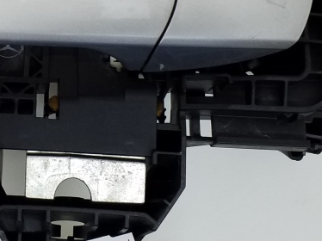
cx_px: 9
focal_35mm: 74
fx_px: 688
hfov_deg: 25.2
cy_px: 9
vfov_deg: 19.4
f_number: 1.9
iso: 100
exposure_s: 1/50
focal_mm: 3.6
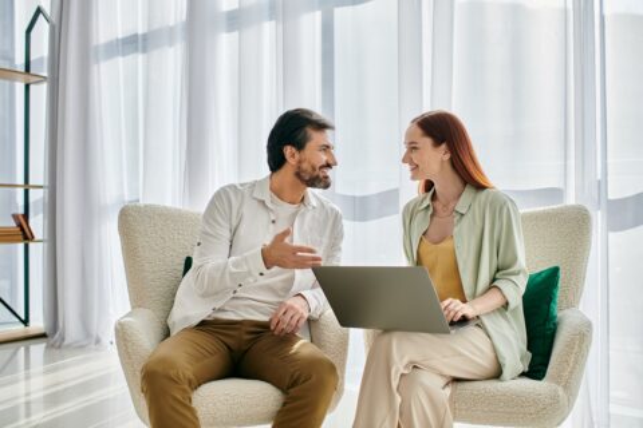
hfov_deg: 54.4
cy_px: 214
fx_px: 625
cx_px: 322
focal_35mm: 35
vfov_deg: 37.9
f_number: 2.8
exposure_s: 1/640
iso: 125
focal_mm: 35
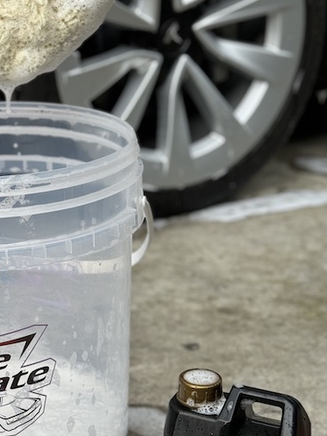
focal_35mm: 90
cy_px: 185
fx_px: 1135
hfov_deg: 16.2
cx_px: 49
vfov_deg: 21.8
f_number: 1.78
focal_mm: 6.86
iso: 64
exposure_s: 1/544
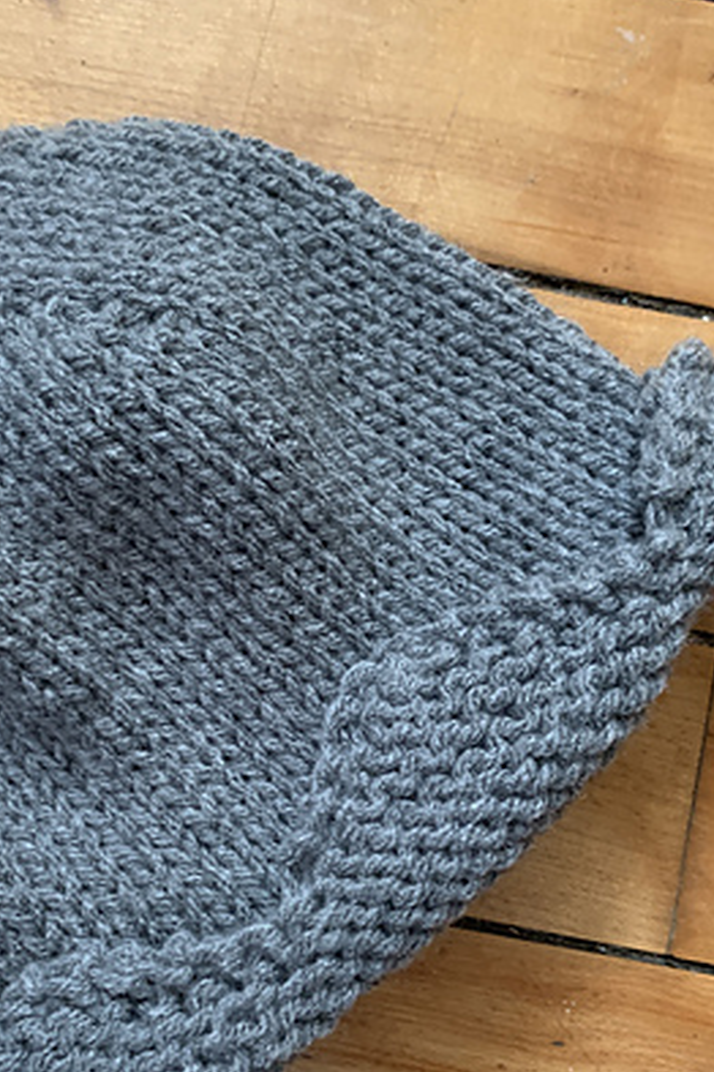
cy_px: 641
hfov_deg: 30.4
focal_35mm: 44
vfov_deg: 44.3
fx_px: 1309
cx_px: 262
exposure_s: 1/60
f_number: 1.8
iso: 250
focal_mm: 4.25
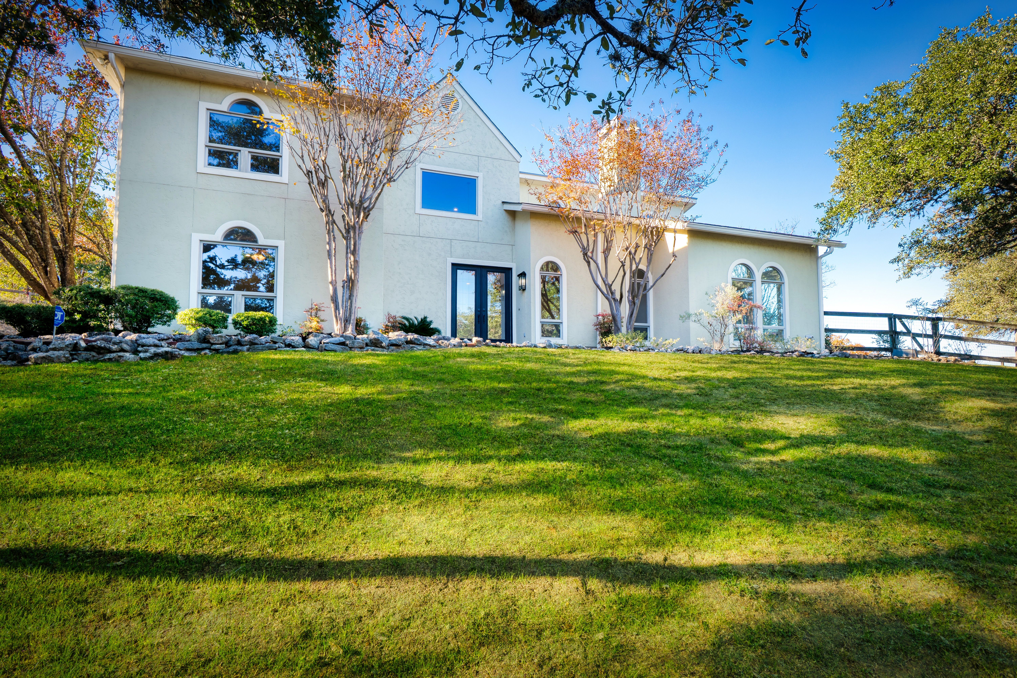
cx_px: 508
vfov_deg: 73.8
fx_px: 452
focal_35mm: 16
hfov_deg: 96.7
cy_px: 339
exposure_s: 1/4
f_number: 11
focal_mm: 16
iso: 100
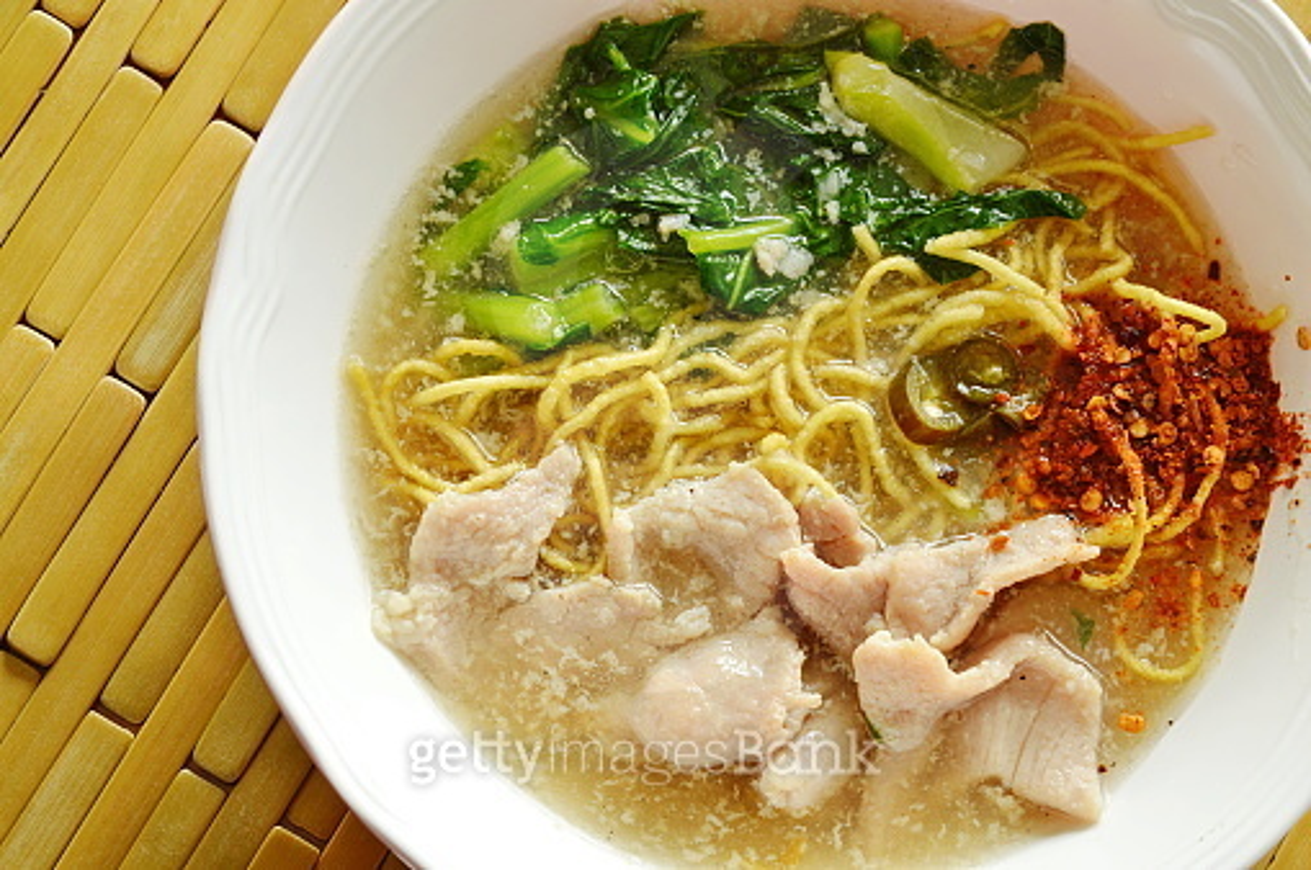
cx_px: 656
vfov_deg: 13.8
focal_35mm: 99
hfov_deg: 20.6
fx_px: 3601
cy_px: 435
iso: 100
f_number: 8
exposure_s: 1/6
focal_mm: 66
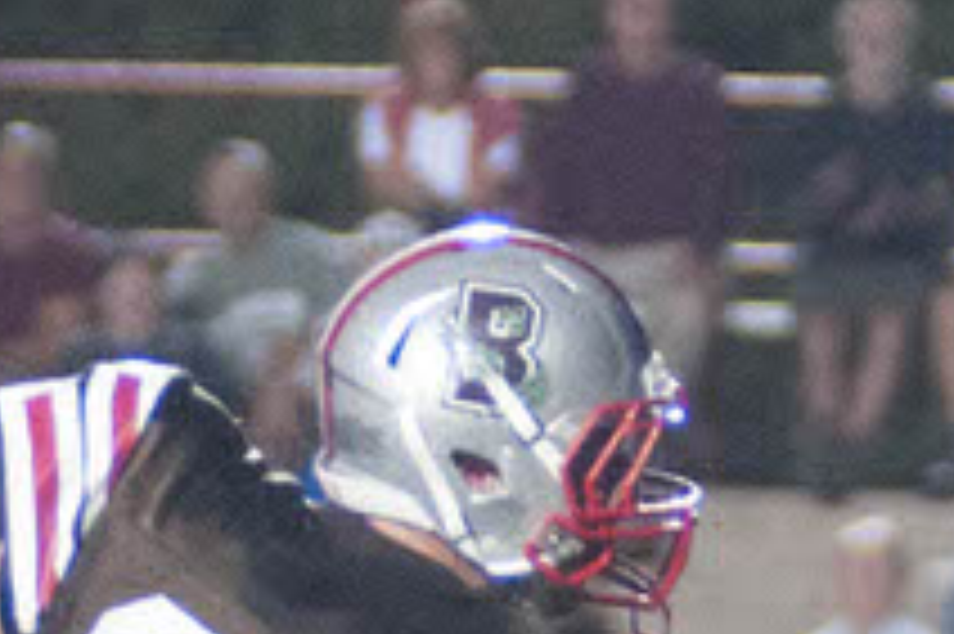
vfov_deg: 1.2
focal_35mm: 1112
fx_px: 29444
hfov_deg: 1.9
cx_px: 1066
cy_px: 967
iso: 1600
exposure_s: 1/500
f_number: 2.8
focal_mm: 112
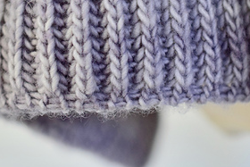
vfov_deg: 12.8
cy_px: 48
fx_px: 743
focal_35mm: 107
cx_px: 121
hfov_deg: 19.1
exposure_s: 1/250
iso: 1600
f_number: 3
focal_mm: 40
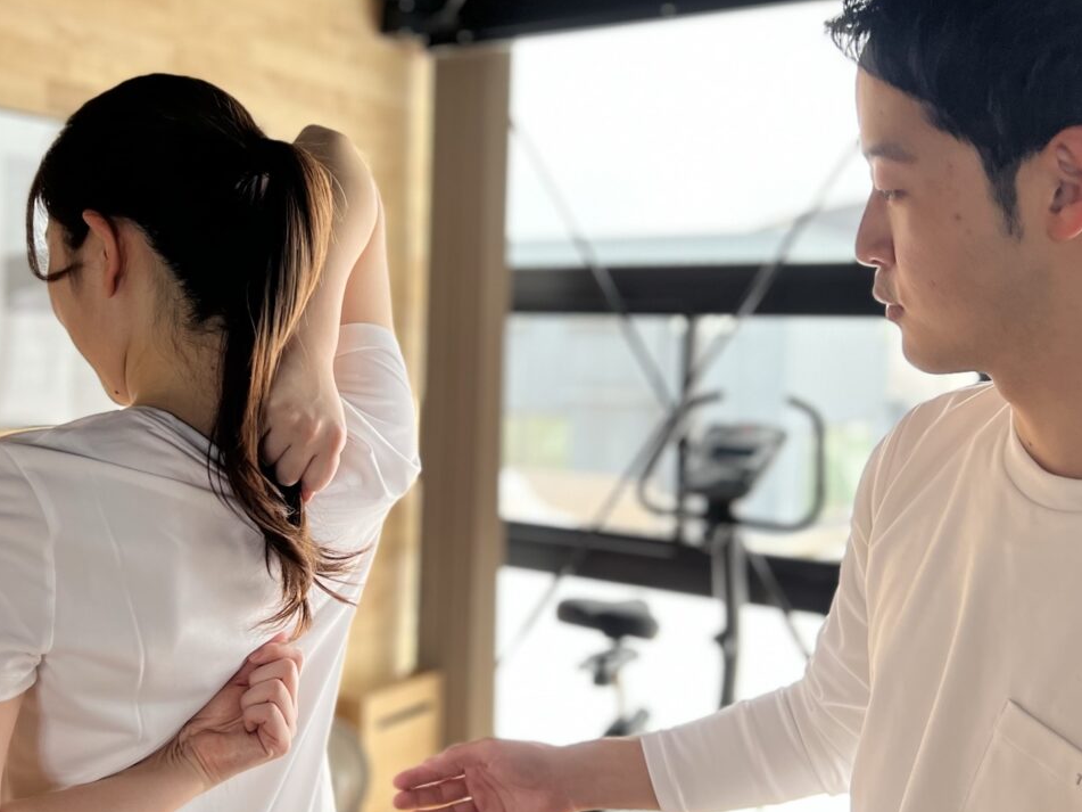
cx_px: 465
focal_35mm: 42
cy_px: 462
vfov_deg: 34.3
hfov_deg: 44.7
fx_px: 1313
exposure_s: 1/160
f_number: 1.5
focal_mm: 5.7
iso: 40
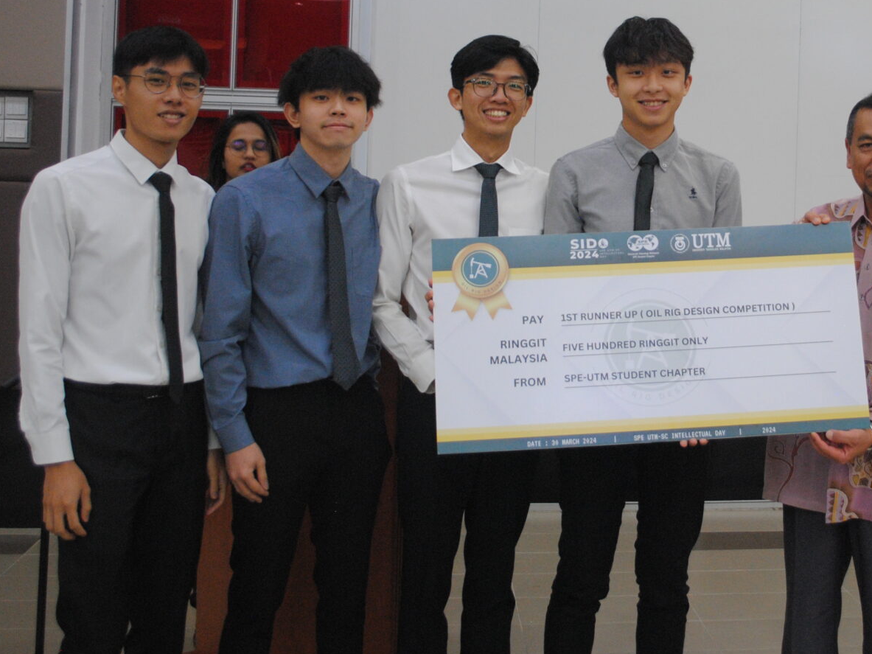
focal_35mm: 55
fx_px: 1385
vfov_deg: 26.3
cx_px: 645
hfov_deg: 34.3
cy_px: 171
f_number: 3.8
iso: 640
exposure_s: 1/30
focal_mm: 22
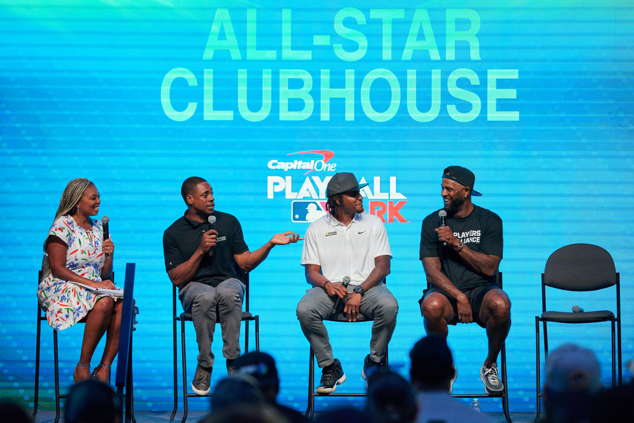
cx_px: 317
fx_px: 2377
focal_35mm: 135
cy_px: 212
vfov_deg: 10.2
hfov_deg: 15.2
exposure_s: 1/800
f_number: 2.5
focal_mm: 135
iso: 3200
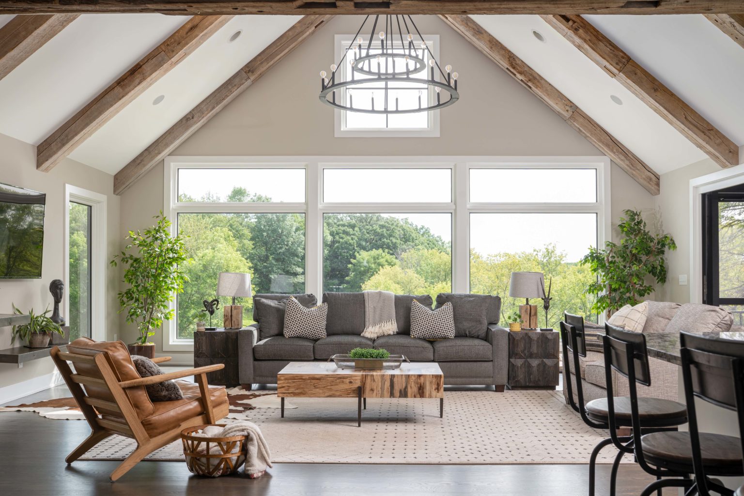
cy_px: 248
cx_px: 372
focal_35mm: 35
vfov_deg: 37.9
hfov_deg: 54.4
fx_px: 723
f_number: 8
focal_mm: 35
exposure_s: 1/13
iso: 100
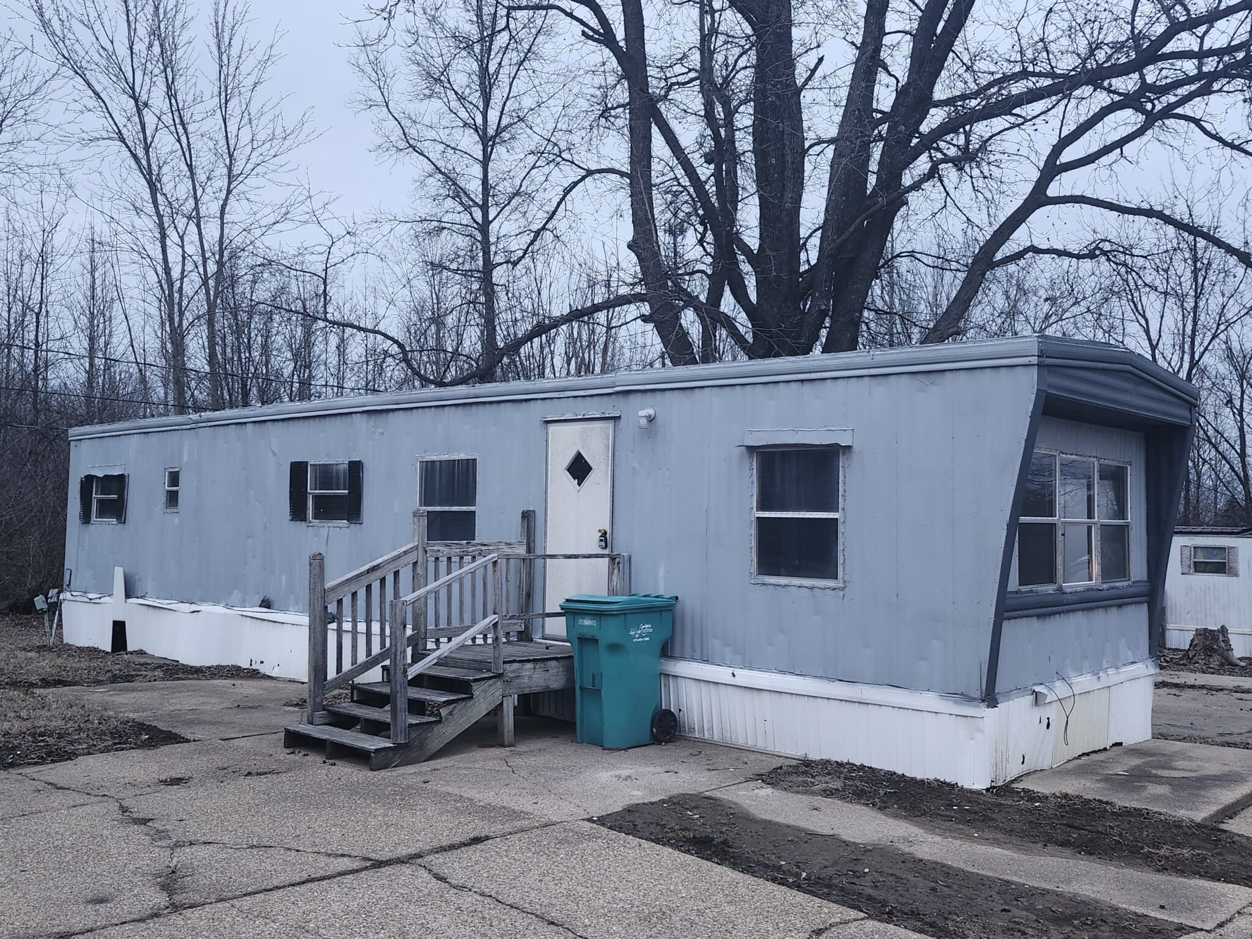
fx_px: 832
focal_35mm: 23
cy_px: 470
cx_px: 626
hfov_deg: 73.9
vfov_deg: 58.9
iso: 500
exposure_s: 1/120
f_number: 1.8
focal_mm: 5.54
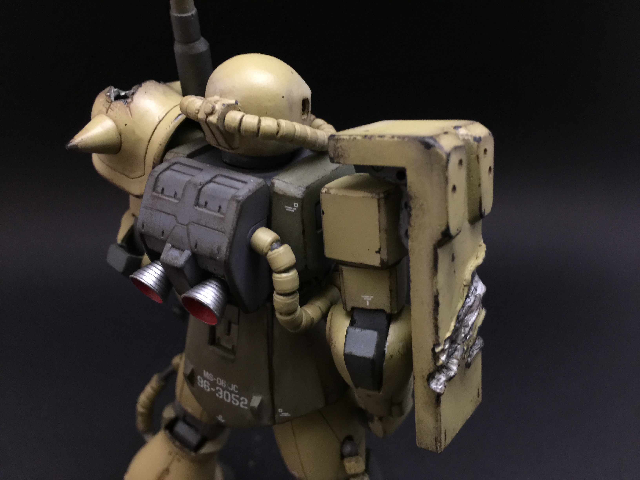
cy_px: 240
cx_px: 320
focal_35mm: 29
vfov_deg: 48.2
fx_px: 536
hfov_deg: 61.7
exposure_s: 1/4
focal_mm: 4.15
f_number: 2.2
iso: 80
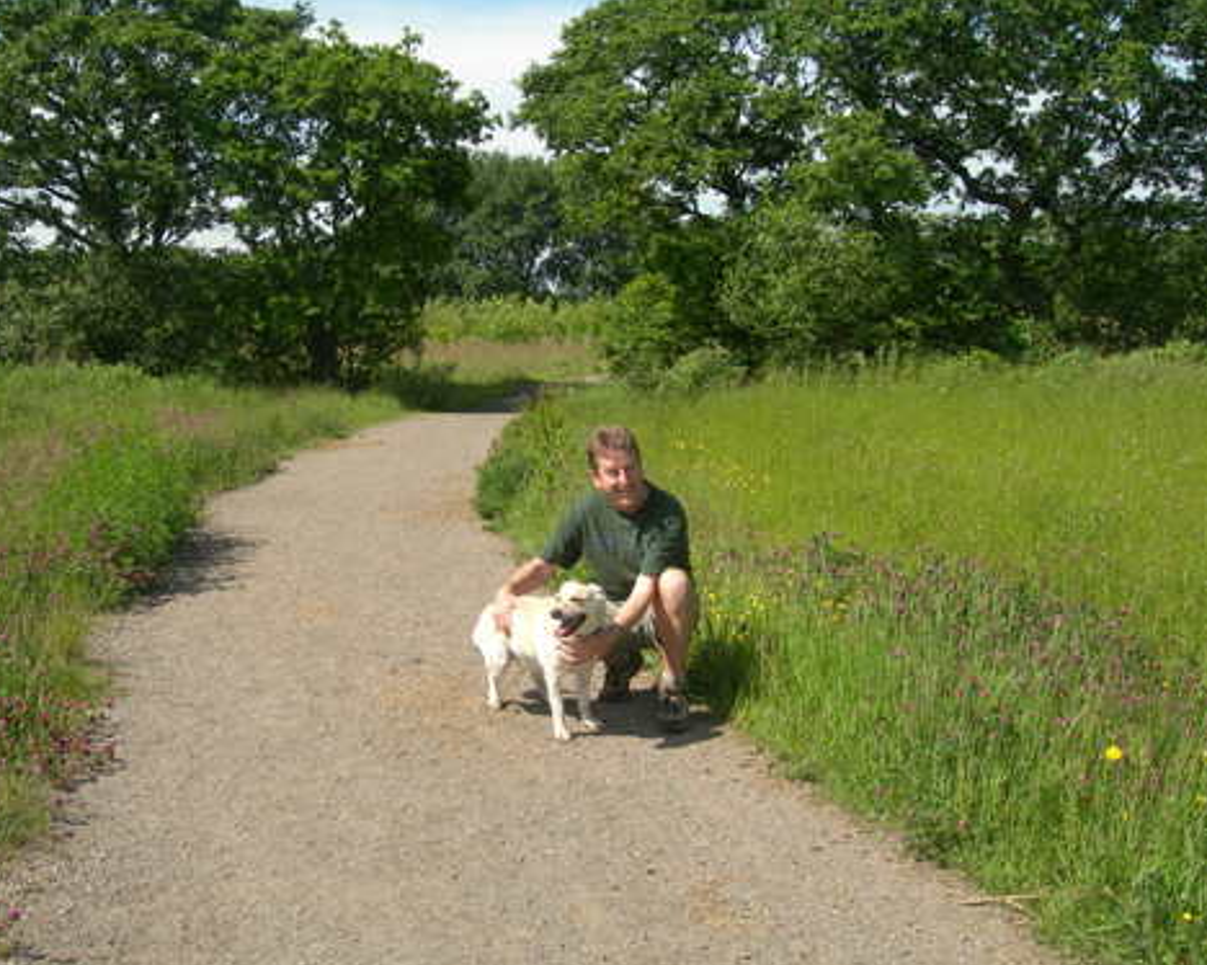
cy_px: 475
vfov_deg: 36.5
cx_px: 551
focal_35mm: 41
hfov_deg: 44.8
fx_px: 1464
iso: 50
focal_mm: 7.8
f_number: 4.8
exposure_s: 1/398
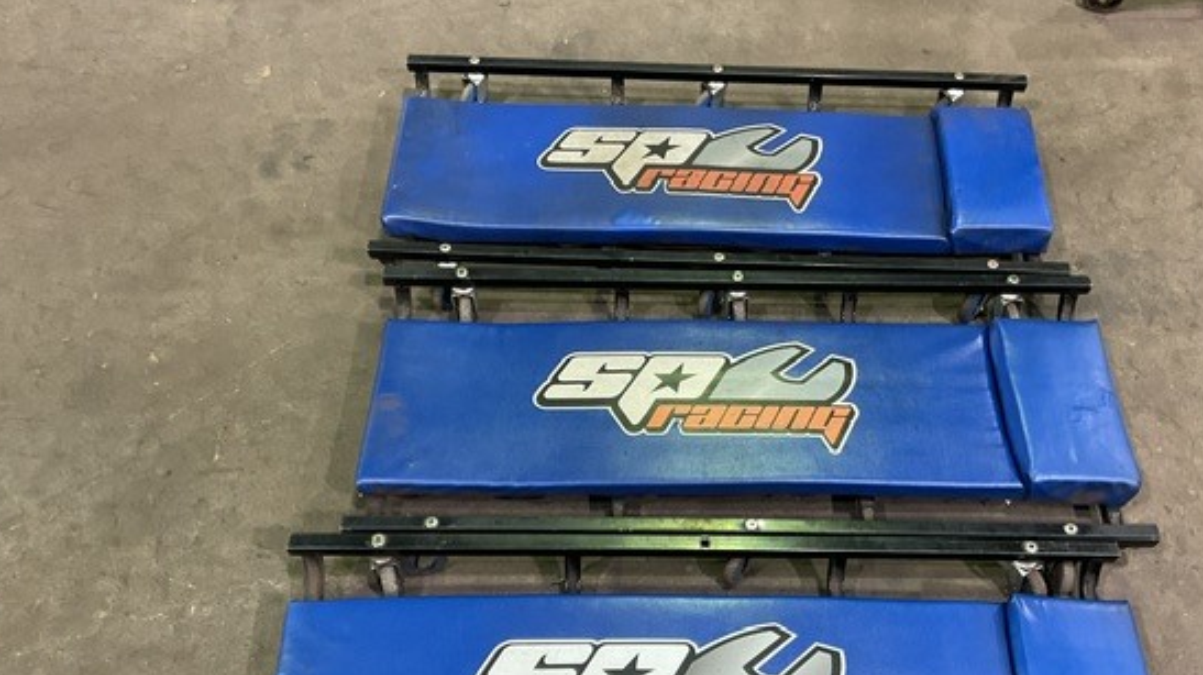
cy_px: 451
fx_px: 1180
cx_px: 671
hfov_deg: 53.9
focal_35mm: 37
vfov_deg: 31.7
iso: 125
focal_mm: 3
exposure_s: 1/50
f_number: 1.8
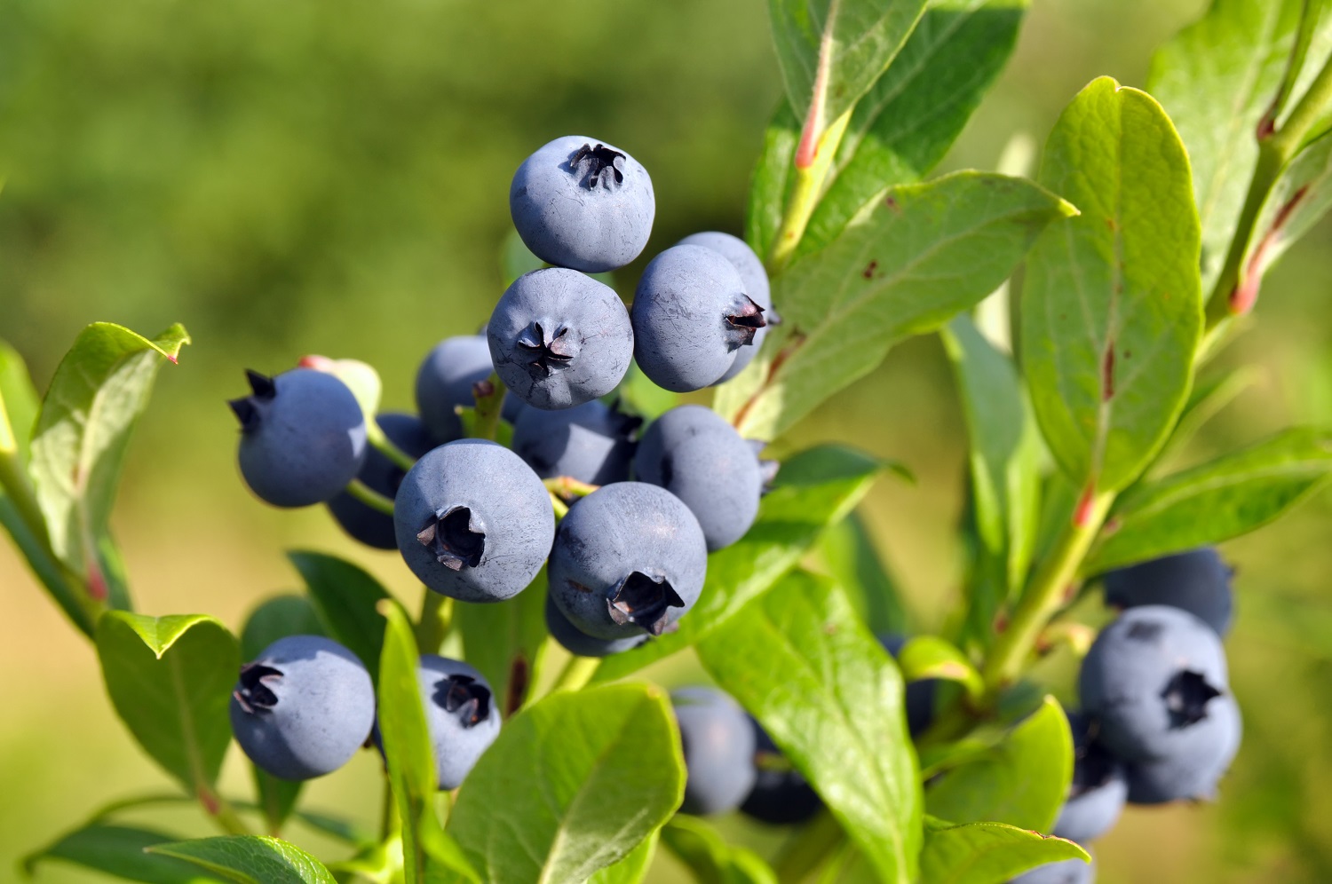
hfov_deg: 18.2
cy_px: 442
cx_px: 666
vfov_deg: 12.1
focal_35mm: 112
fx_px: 4157
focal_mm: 75
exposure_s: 1/160
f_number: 8
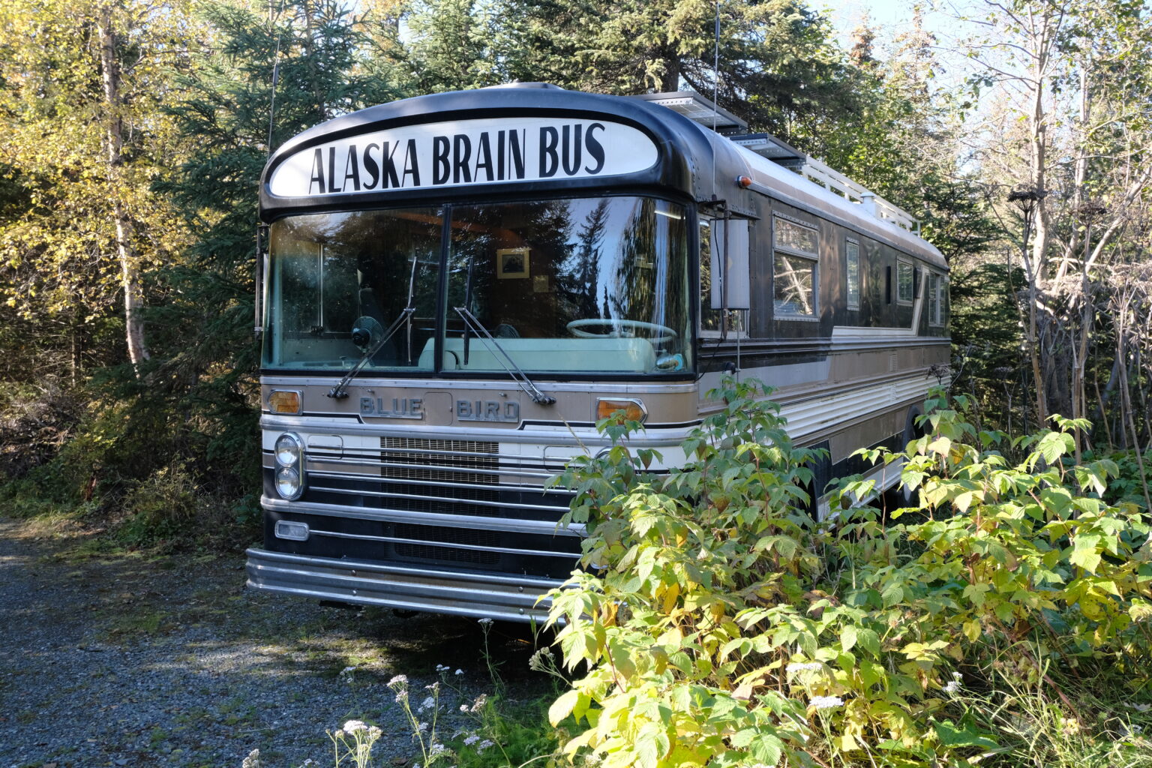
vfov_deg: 37.9
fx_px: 1120
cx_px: 576
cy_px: 384
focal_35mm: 35
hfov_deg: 54.4
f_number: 9
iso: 800
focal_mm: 23.5
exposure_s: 1/100
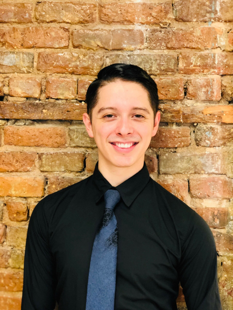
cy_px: 155
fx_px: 512
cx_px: 116
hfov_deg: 25.7
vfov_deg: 33.8
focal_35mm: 57
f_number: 2.8
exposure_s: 1/30
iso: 125
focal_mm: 6.6
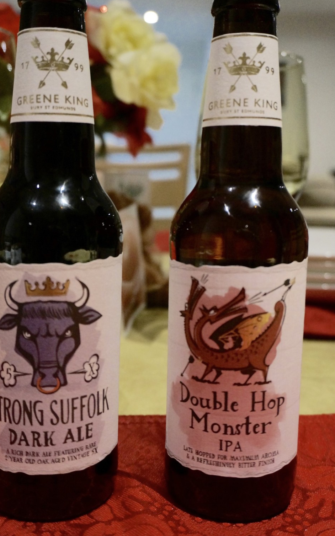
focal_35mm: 39
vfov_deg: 50.9
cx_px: 151
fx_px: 563
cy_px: 258
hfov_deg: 33.1
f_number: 4.5
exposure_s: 1/60
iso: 2000
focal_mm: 23
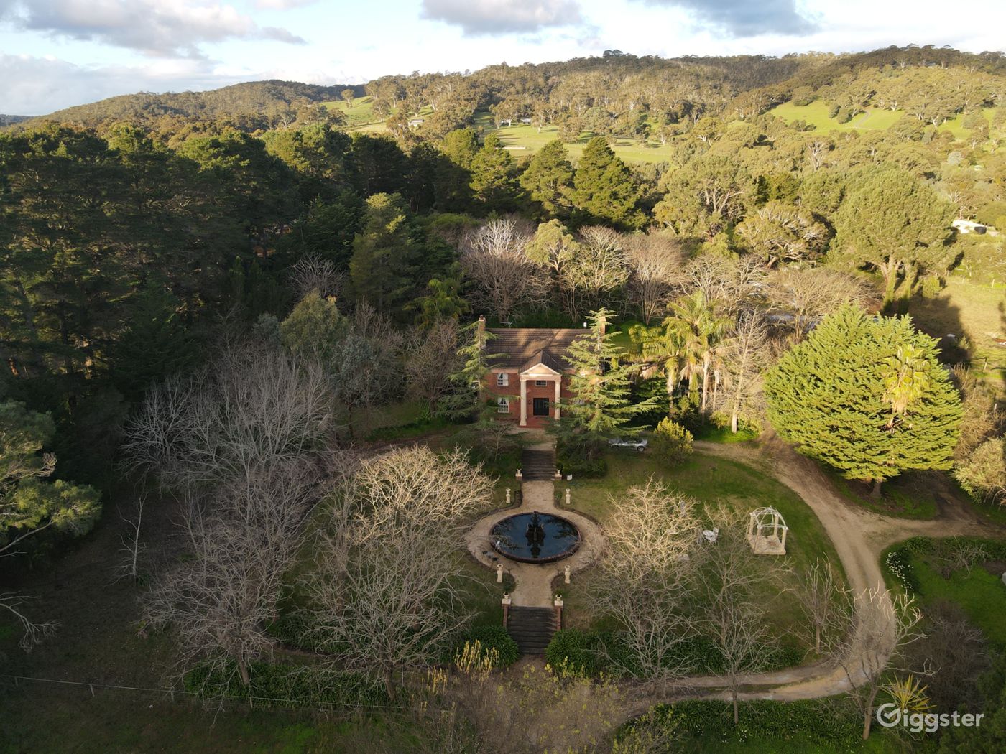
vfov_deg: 56.8
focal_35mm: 24
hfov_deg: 71.6
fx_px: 697
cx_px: 503
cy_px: 377
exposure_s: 1/160
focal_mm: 4.5
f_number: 2.8
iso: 100
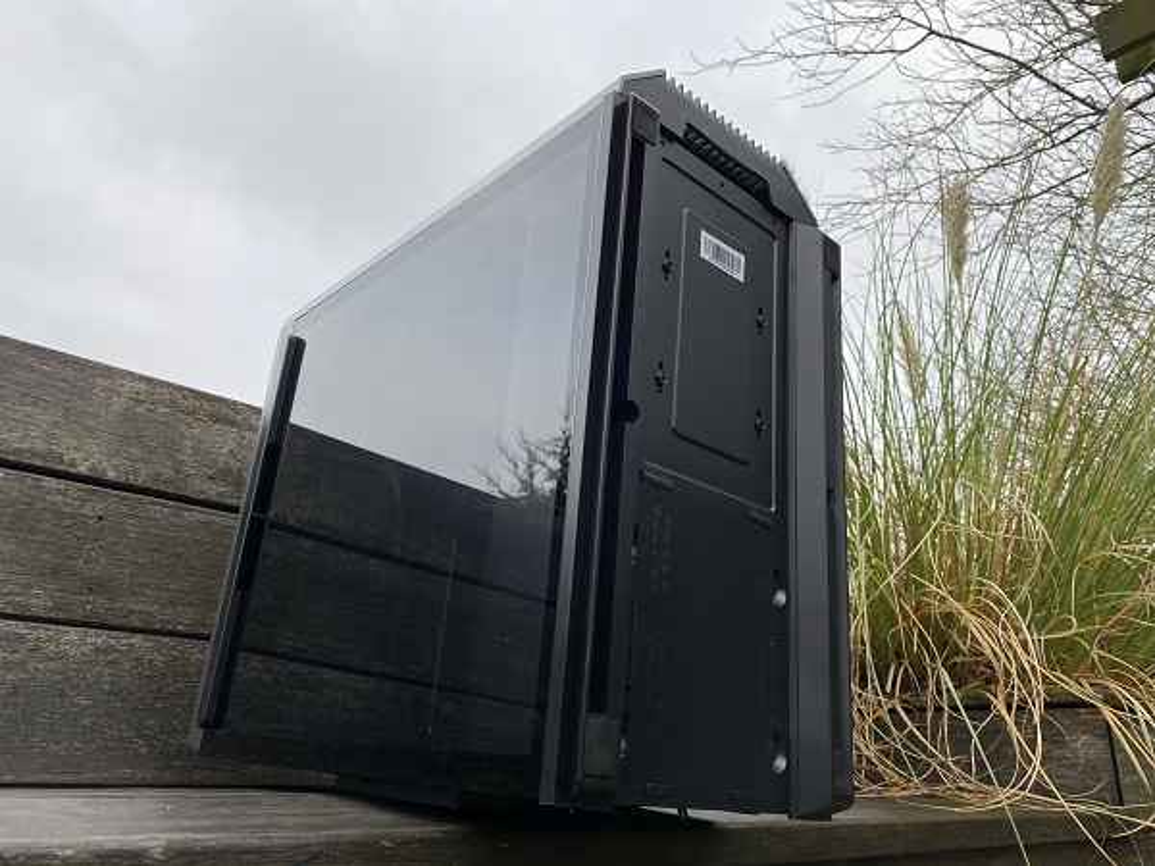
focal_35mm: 26
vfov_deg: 53.1
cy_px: 433
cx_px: 578
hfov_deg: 67.3
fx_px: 868
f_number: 1.8
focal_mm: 4.25
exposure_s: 1/122
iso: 50
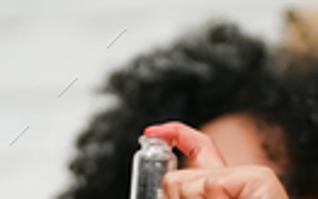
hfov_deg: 9.1
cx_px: 226
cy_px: 392
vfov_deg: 5.6
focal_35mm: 229
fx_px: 1985
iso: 200
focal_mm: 50
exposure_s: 1/200
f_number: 1.3
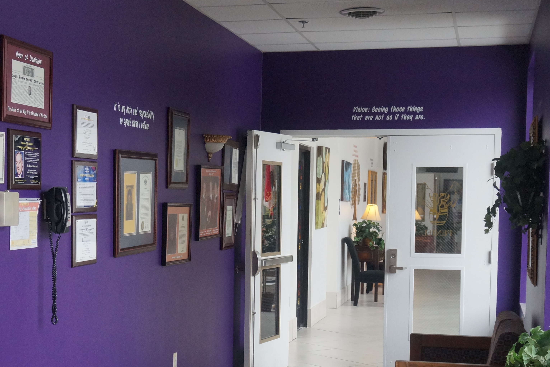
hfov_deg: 31.3
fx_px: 978
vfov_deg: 21.0
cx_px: 200
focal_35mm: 64
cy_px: 288
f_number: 4
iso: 1000
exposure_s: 1/160
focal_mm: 24
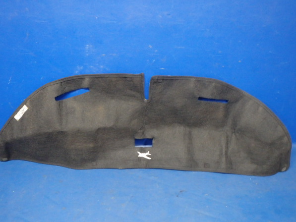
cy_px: 117
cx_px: 143
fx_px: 257
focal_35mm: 30
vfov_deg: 46.8
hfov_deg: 59.9
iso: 800
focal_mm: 5
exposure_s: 1/15
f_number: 3.9
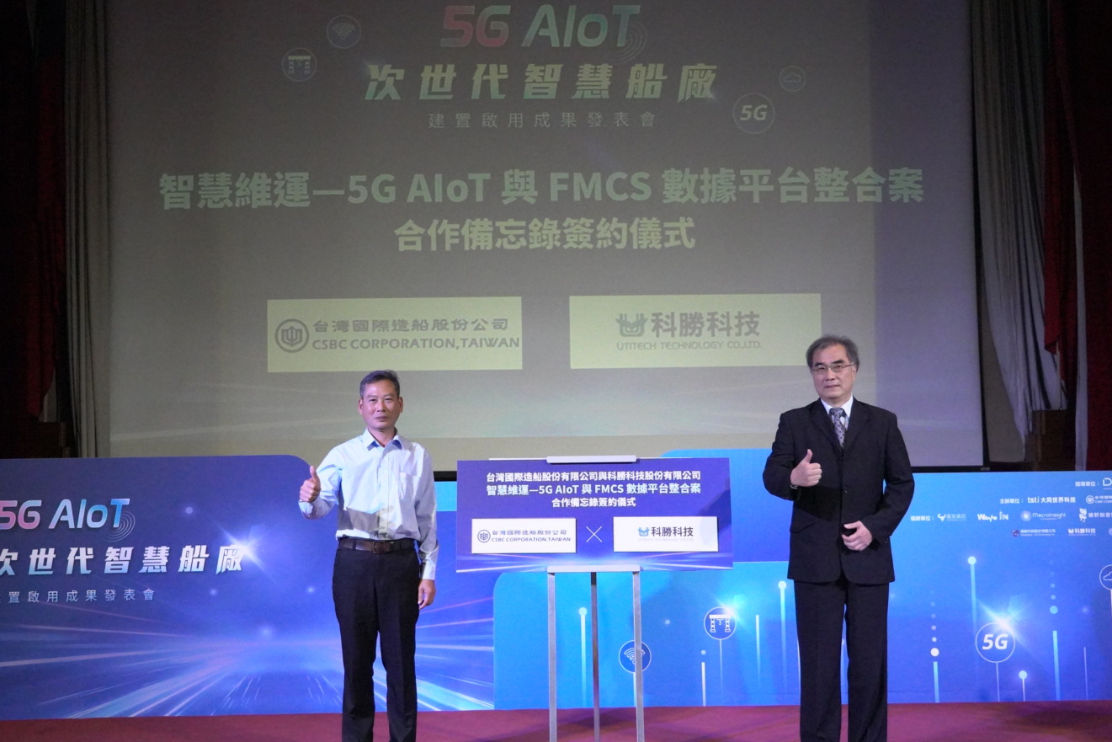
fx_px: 1297
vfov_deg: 31.9
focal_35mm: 42
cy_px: 382
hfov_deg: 46.4
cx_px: 571
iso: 20000
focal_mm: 37
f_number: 4
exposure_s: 1/1600
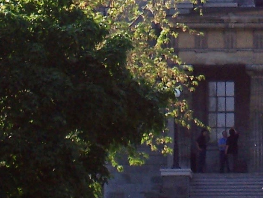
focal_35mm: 427
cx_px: 278
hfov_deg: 4.6
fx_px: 3246
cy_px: -115
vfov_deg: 3.5
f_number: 4.6
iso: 80
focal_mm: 16.8
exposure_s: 1/350
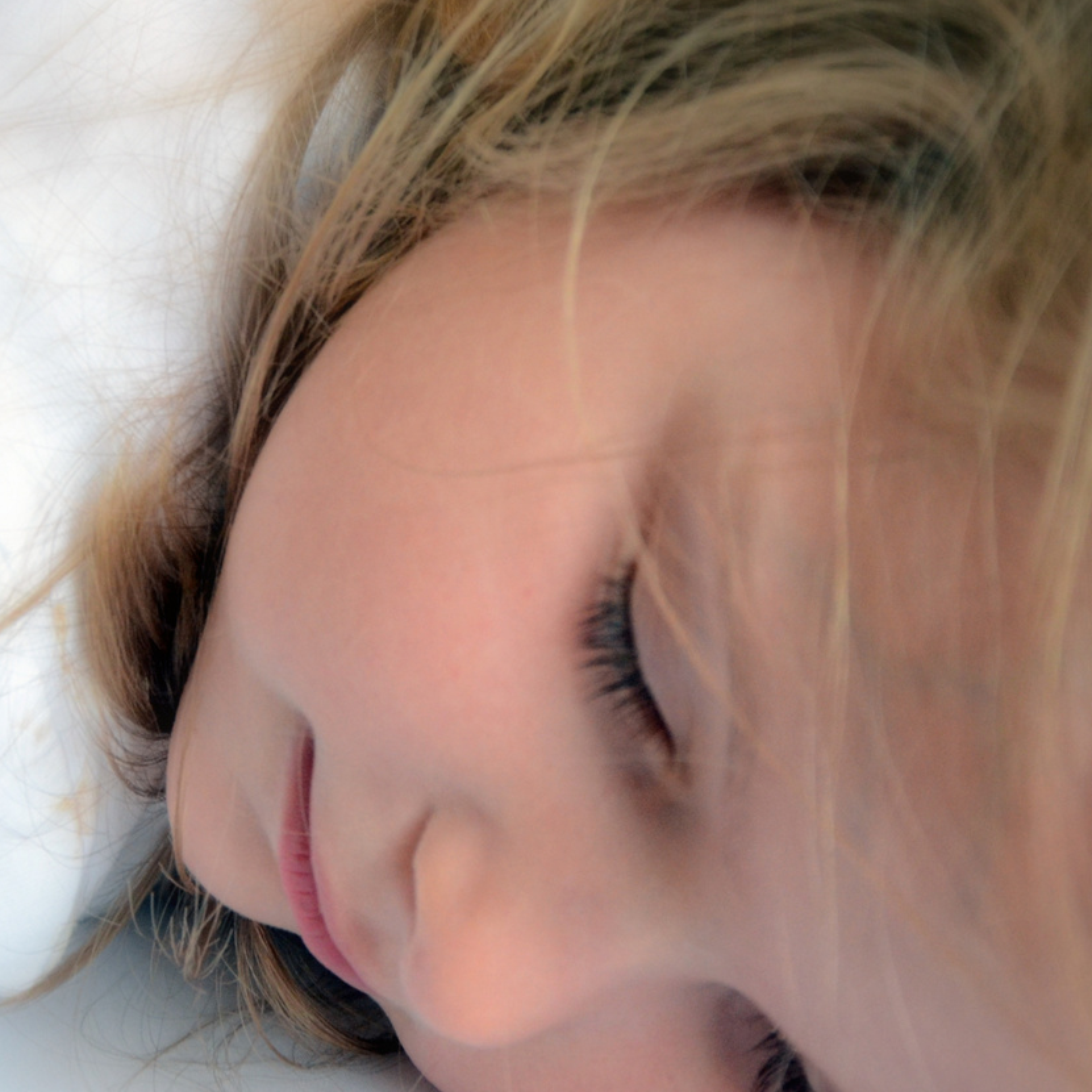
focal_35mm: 130
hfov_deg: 13.4
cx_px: 447
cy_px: 645
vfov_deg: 13.4
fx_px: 4640
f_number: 5
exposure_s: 1/30
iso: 1250
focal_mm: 52
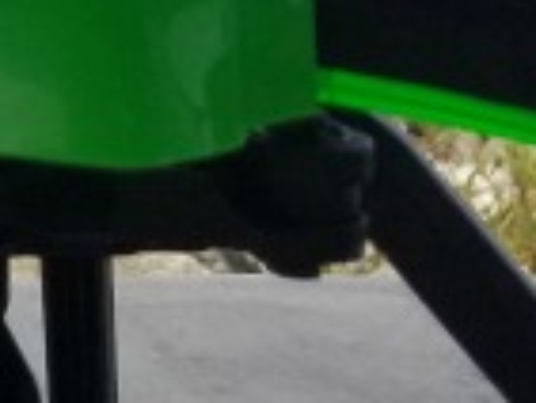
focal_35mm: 147
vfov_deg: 9.5
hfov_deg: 10.4
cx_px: -973
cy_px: -395
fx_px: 2278
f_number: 1.7
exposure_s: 1/3232
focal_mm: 4.2
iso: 50
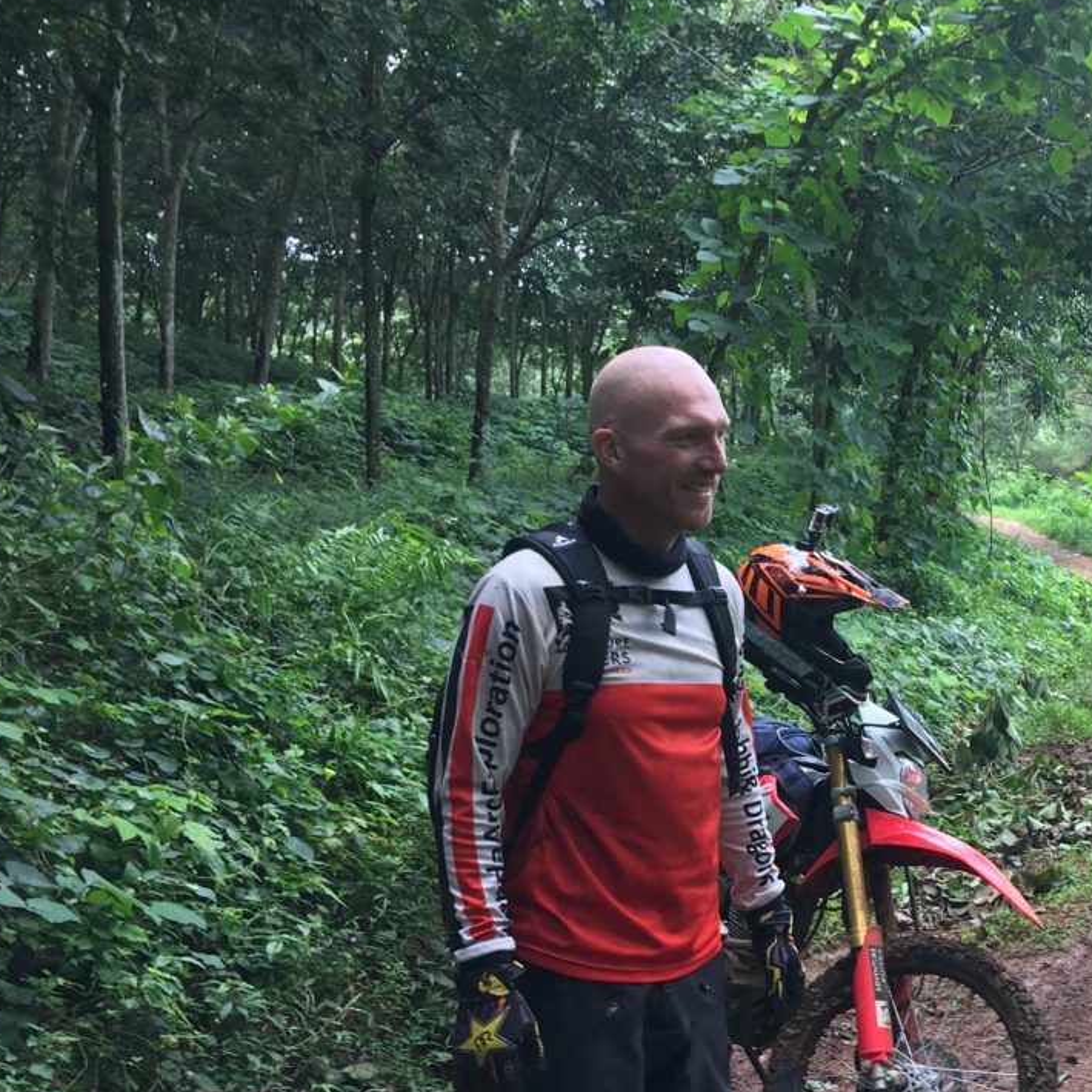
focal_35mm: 52
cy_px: 732
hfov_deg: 32.0
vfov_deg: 32.5
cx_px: 863
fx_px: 1856
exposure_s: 1/50
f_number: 2.2
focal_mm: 4.15
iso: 25
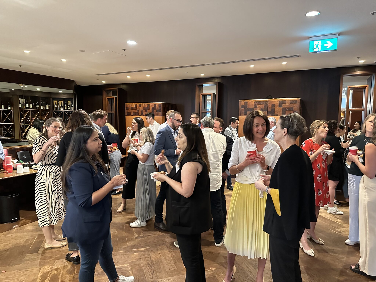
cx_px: 188
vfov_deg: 56.8
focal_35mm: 24
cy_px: 141
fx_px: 261
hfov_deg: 71.6
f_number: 1.78
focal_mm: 6.86
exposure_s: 1/33
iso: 1000
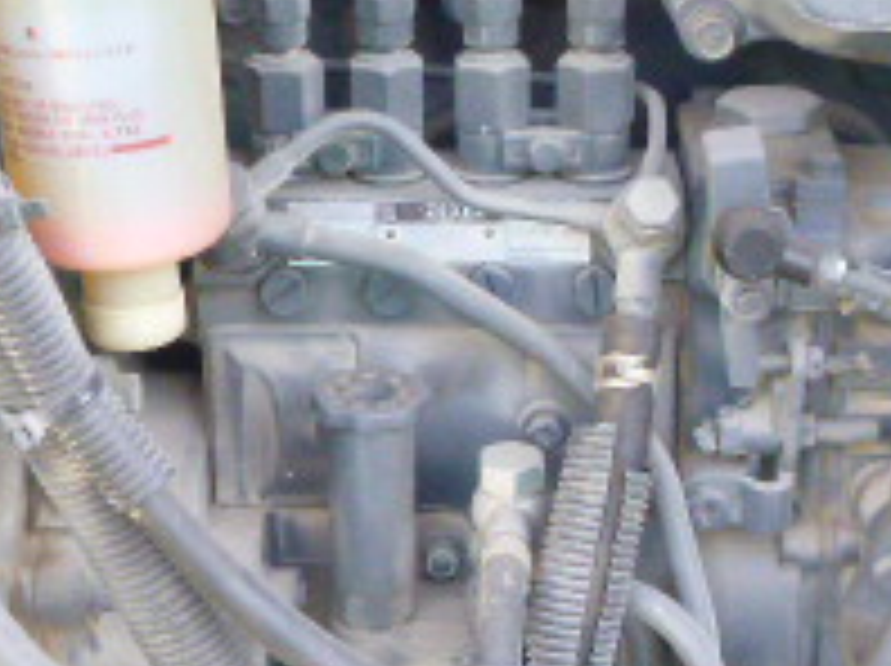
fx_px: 2082
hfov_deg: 24.1
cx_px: 464
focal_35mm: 81
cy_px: 459
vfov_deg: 18.1
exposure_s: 1/40
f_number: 3.9
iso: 400
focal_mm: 4.5
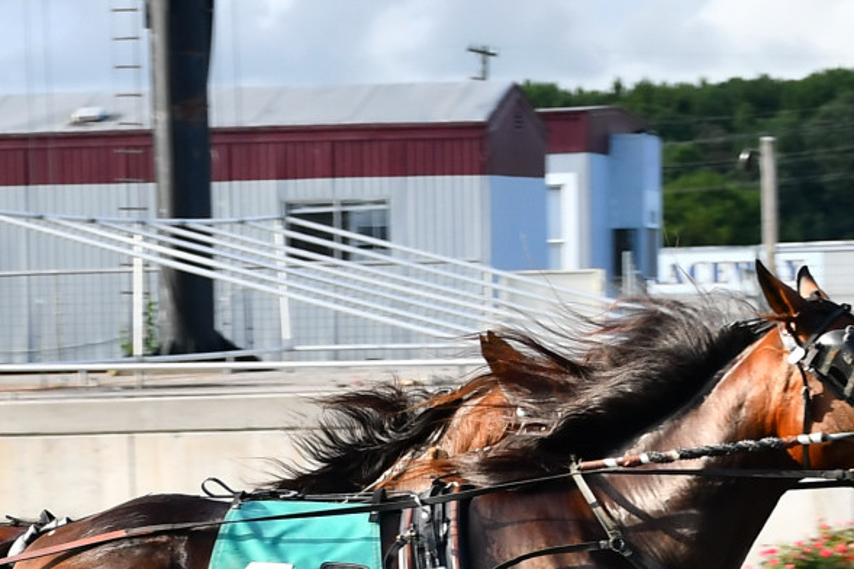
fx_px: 3864
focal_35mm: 163
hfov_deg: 12.6
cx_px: 186
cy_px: 703
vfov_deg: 8.3
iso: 160
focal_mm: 40
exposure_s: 1/500
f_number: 5.6
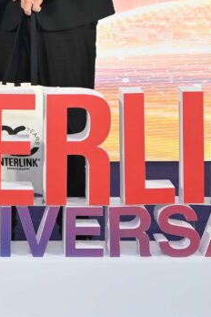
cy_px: -90
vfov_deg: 14.0
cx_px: -68
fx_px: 1240
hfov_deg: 9.5
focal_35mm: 141
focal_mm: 32
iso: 800
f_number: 4.5
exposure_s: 1/200
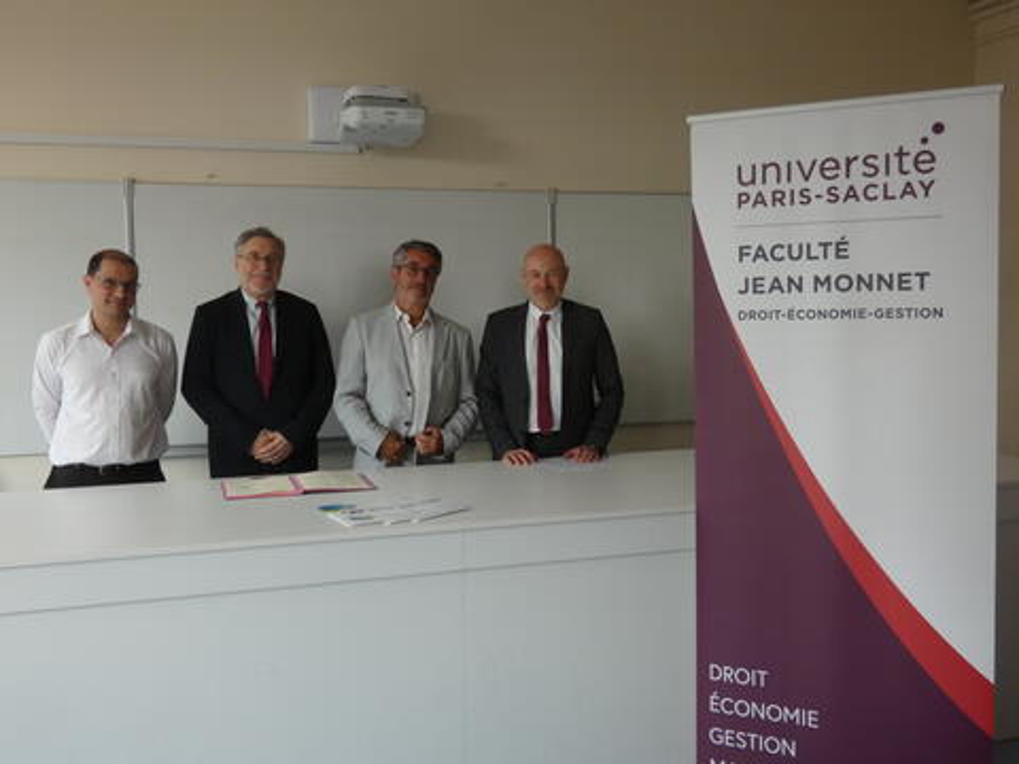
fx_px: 1060
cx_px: 510
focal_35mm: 36
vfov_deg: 39.7
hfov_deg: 51.4
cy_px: 382
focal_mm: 6.5
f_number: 3.5
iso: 320
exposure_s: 1/80
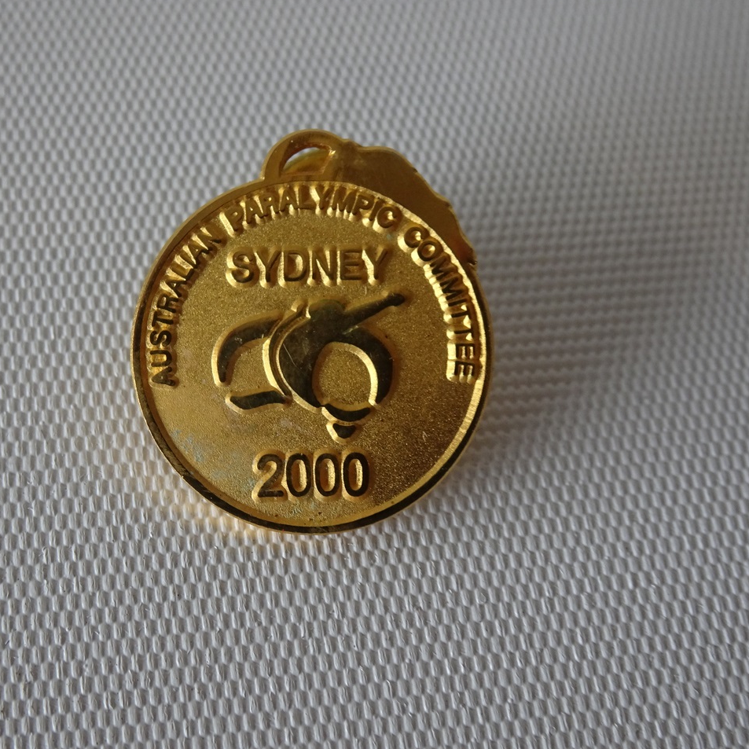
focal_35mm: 57
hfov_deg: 29.9
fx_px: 1395
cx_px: 274
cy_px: 373
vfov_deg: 30.0
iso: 125
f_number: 4.5
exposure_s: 1/50
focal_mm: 8.18
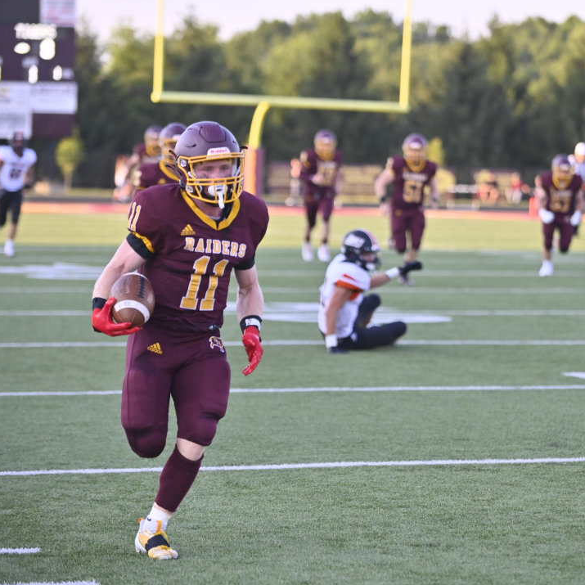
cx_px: 360
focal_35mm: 154
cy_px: 291
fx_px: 2944
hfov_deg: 11.3
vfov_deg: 11.3
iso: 900
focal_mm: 120
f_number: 2.8
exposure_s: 1/3200
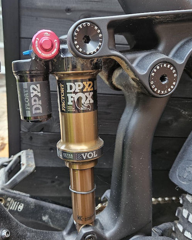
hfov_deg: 49.7
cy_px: 124
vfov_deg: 60.4
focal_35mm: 29
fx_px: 206
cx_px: 78
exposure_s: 1/100
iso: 200
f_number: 1.8
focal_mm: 5.4
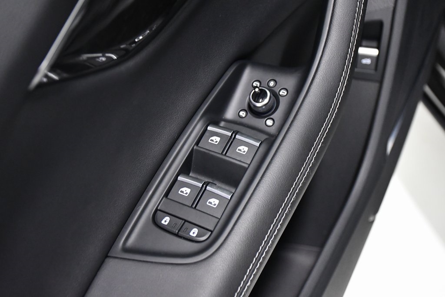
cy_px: 148
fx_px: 705
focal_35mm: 57
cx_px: 222
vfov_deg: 23.8
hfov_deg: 35.0
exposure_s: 1/60
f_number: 4.2
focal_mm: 38
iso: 4500
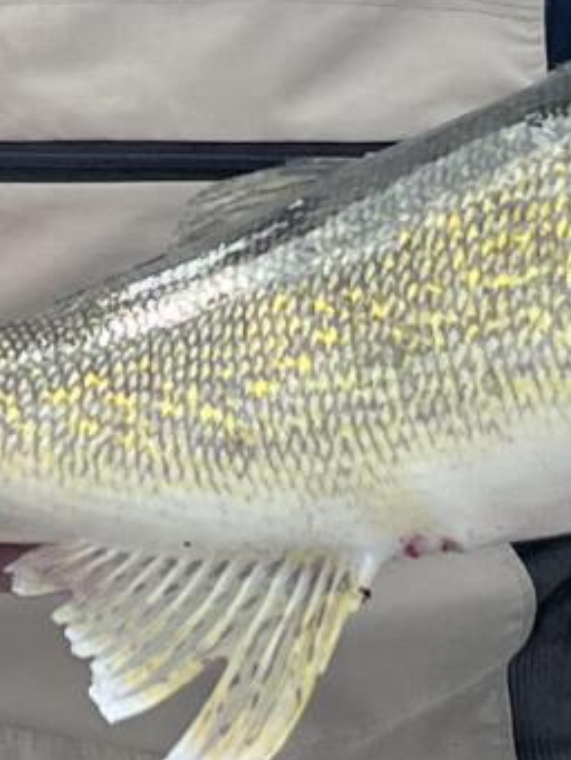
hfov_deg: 7.6
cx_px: 339
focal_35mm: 195
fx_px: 4286
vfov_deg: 10.0
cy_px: -154
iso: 50
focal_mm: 5.7
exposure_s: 1/4274
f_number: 1.5
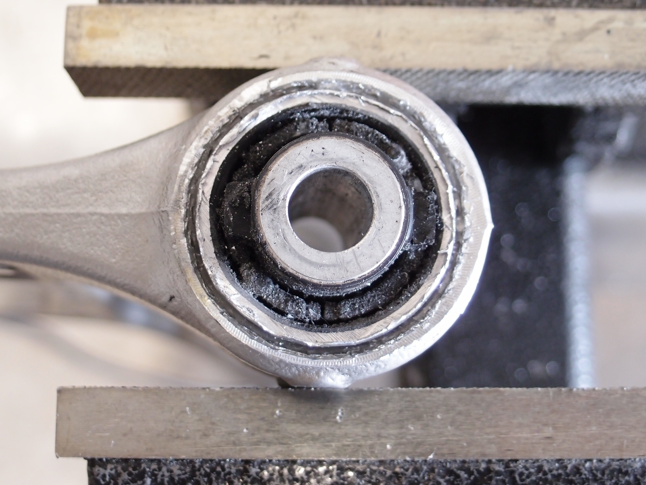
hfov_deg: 29.4
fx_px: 1232
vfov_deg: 22.2
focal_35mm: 66
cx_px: 315
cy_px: 215
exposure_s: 1/30
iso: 200
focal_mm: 11.84
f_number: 2.1
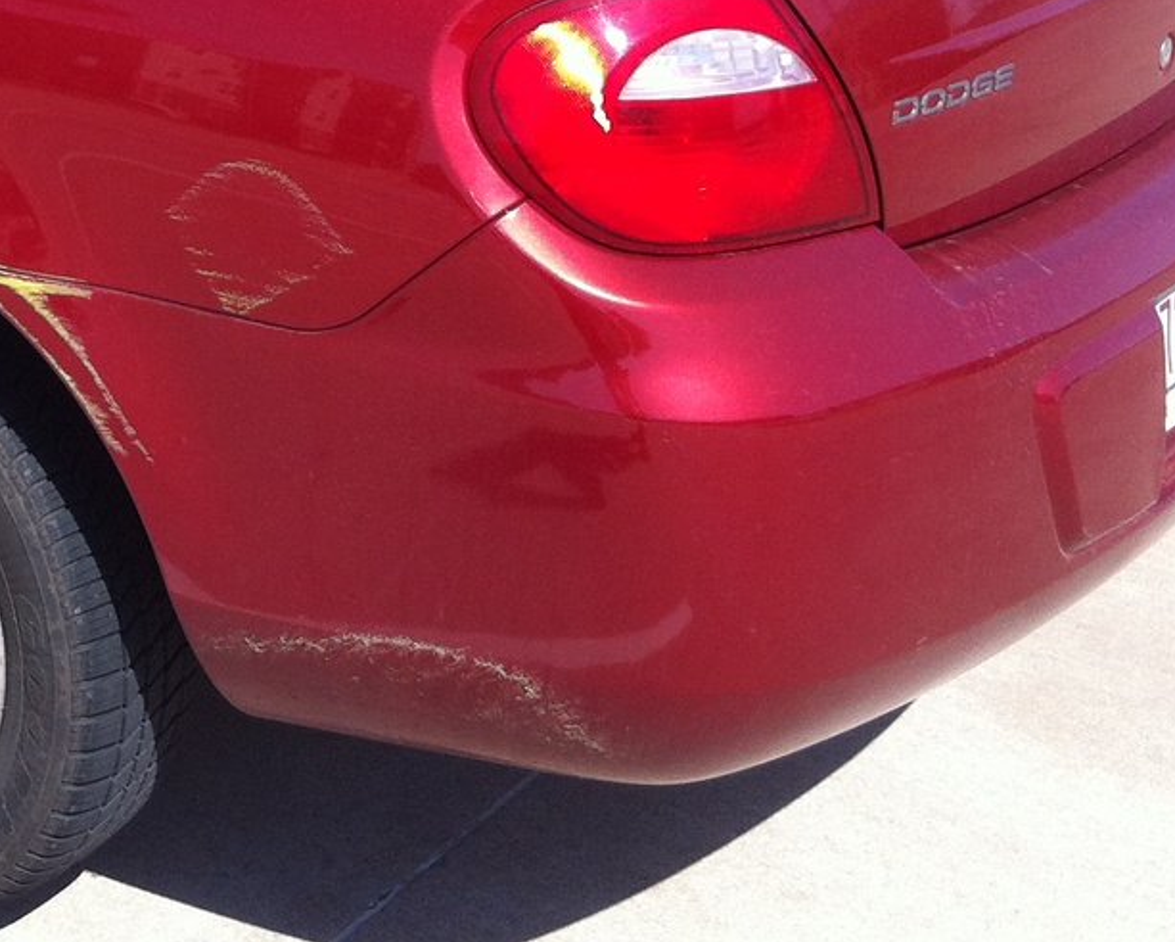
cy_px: 3
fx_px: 3096
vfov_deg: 16.9
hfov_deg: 20.4
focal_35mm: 89
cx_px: -138
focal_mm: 3.85
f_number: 2.8
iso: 80
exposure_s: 1/838
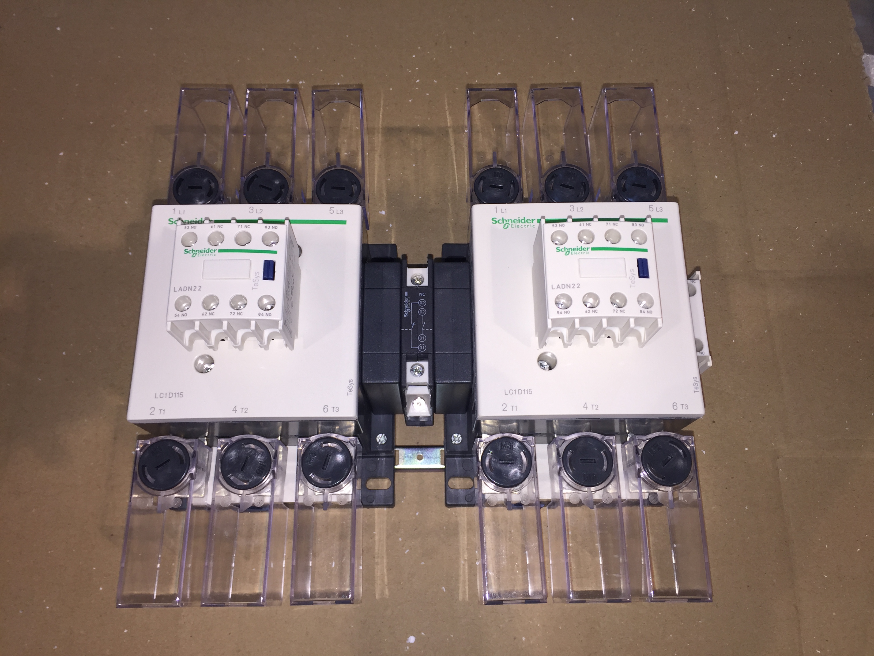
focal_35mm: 29
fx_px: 732
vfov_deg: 48.2
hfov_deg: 61.7
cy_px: 328
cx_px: 437
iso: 32
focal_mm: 4.15
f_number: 2.2
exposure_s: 1/54
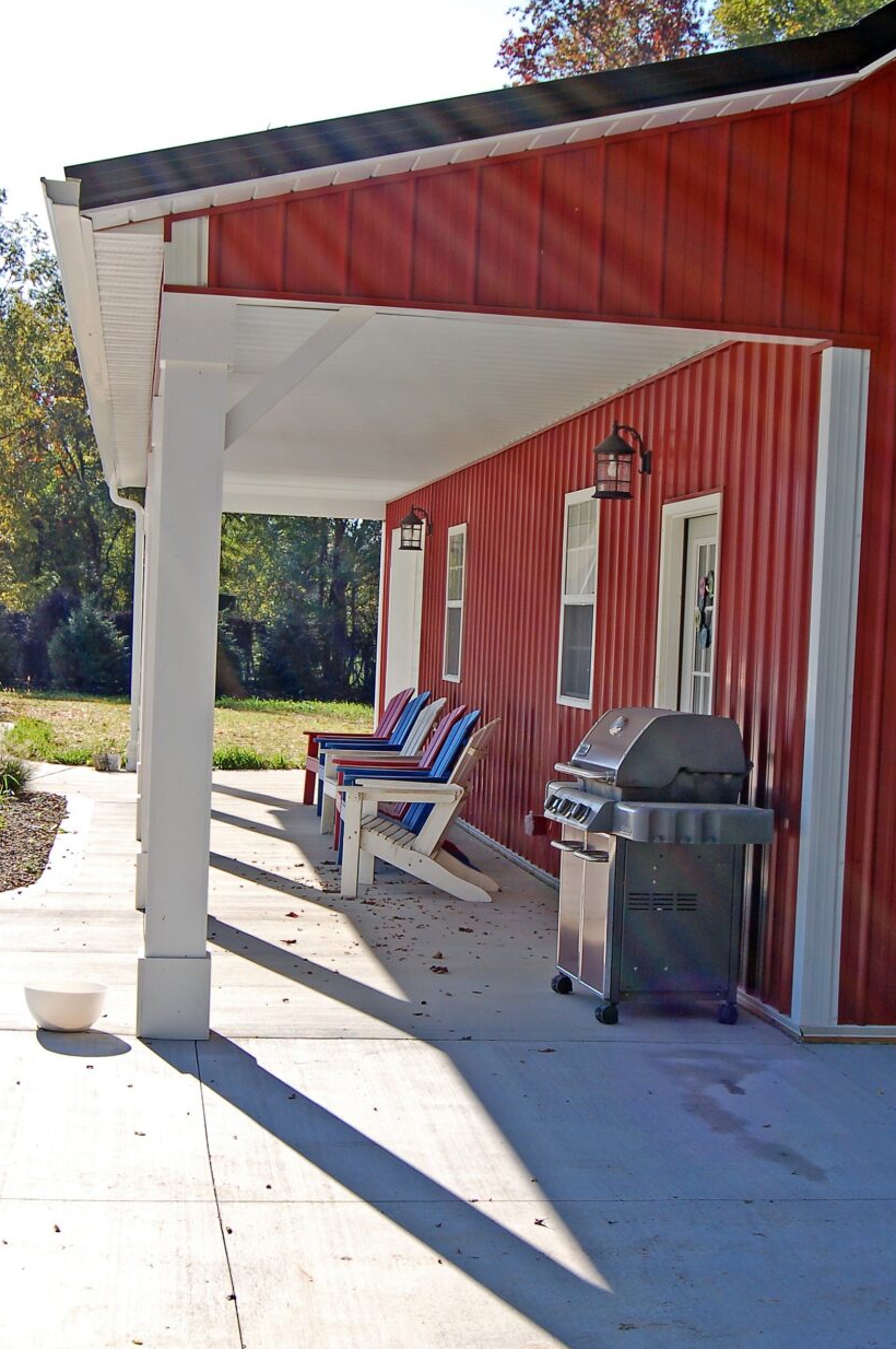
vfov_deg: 35.7
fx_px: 2095
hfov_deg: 24.1
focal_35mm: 56
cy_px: 712
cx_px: 500
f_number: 8
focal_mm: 30
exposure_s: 1/250
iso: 200
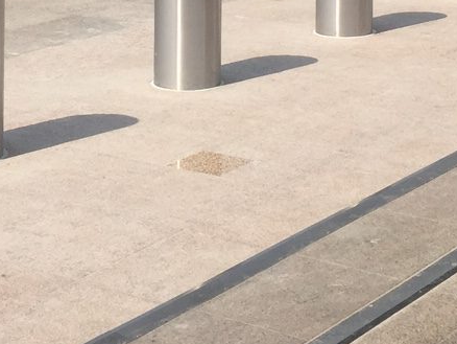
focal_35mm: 108
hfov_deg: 18.2
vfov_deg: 13.0
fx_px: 1427
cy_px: -171
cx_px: 245
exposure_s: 1/3300
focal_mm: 4.15
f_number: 2.2
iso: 32
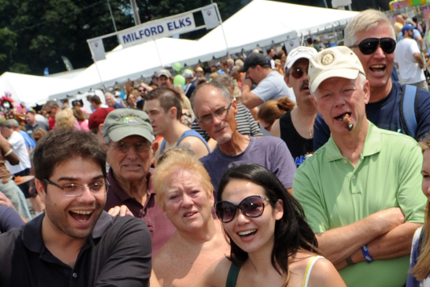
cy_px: 368
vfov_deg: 16.0
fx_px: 968
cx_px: 315
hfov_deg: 24.8
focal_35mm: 81
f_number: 11
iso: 200
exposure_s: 1/250
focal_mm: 24
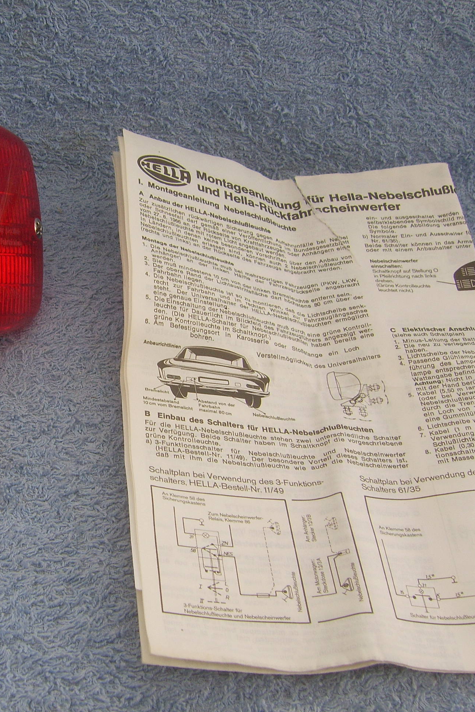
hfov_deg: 25.0
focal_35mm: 53
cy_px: 354
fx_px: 1049
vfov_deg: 37.5
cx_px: 79
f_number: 4.5
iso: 50
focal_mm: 7.8
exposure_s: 1/100
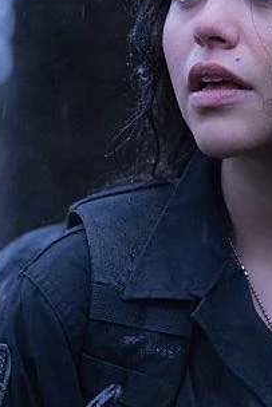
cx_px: 216
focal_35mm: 387
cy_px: 237
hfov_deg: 3.6
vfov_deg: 5.3
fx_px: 4381
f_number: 4
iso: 4000
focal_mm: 147
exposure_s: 1/400
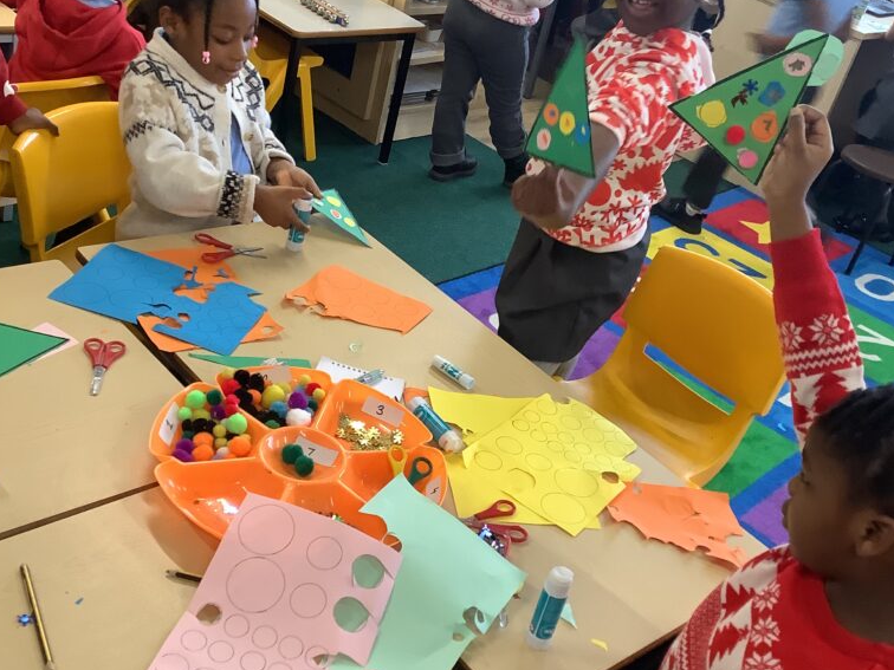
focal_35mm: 42
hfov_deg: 44.8
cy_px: 336
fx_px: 1085
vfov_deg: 34.3
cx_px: 443
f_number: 2.4
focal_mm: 3.3
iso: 200
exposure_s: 1/50
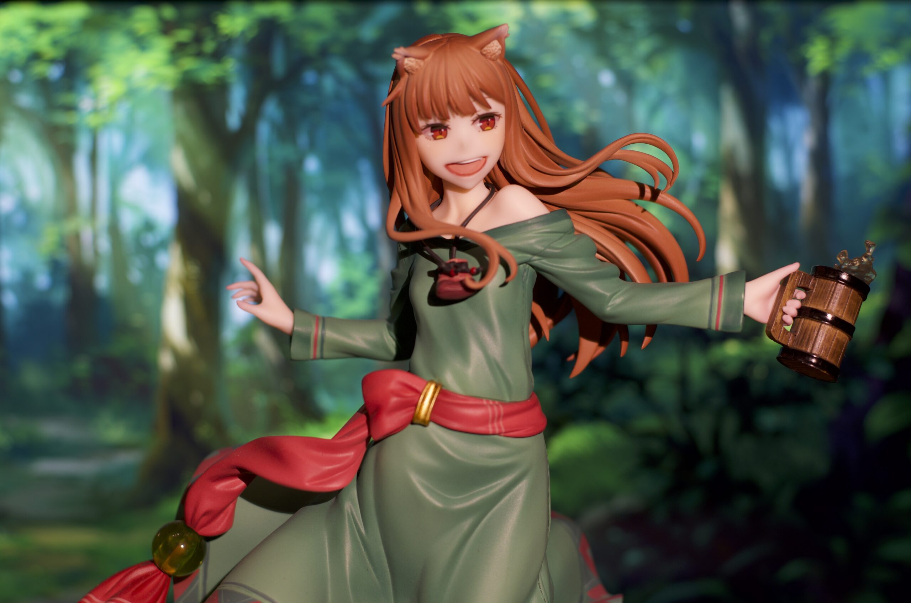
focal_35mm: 75
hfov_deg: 27.0
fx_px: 1894
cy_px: 302
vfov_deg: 18.1
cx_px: 456
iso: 100
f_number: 3.5
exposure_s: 1/20
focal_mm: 50
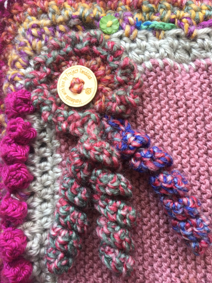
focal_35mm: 29
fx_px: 237
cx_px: 106
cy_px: 142
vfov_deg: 61.7
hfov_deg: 48.2
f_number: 2.2
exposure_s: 1/50
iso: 40
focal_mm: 4.15
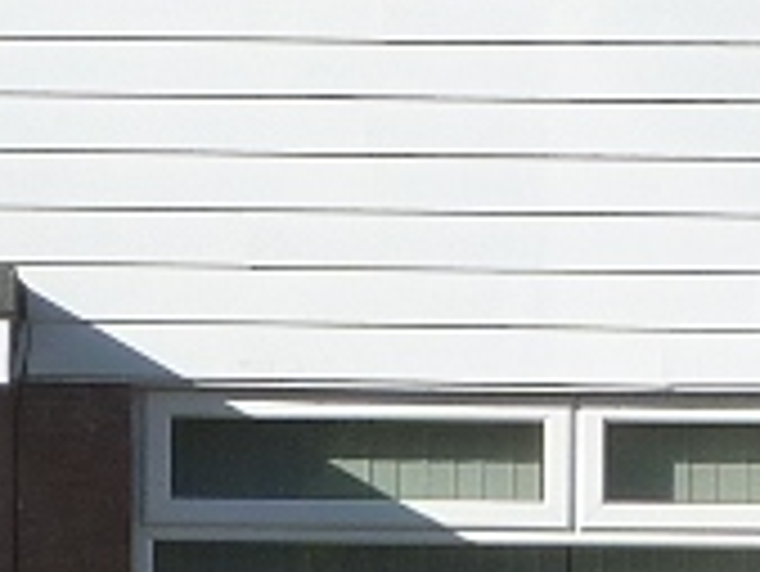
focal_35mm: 218
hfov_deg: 9.0
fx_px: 4790
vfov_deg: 6.8
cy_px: 385
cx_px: 27
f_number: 5
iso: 125
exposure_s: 1/640
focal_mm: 4.7
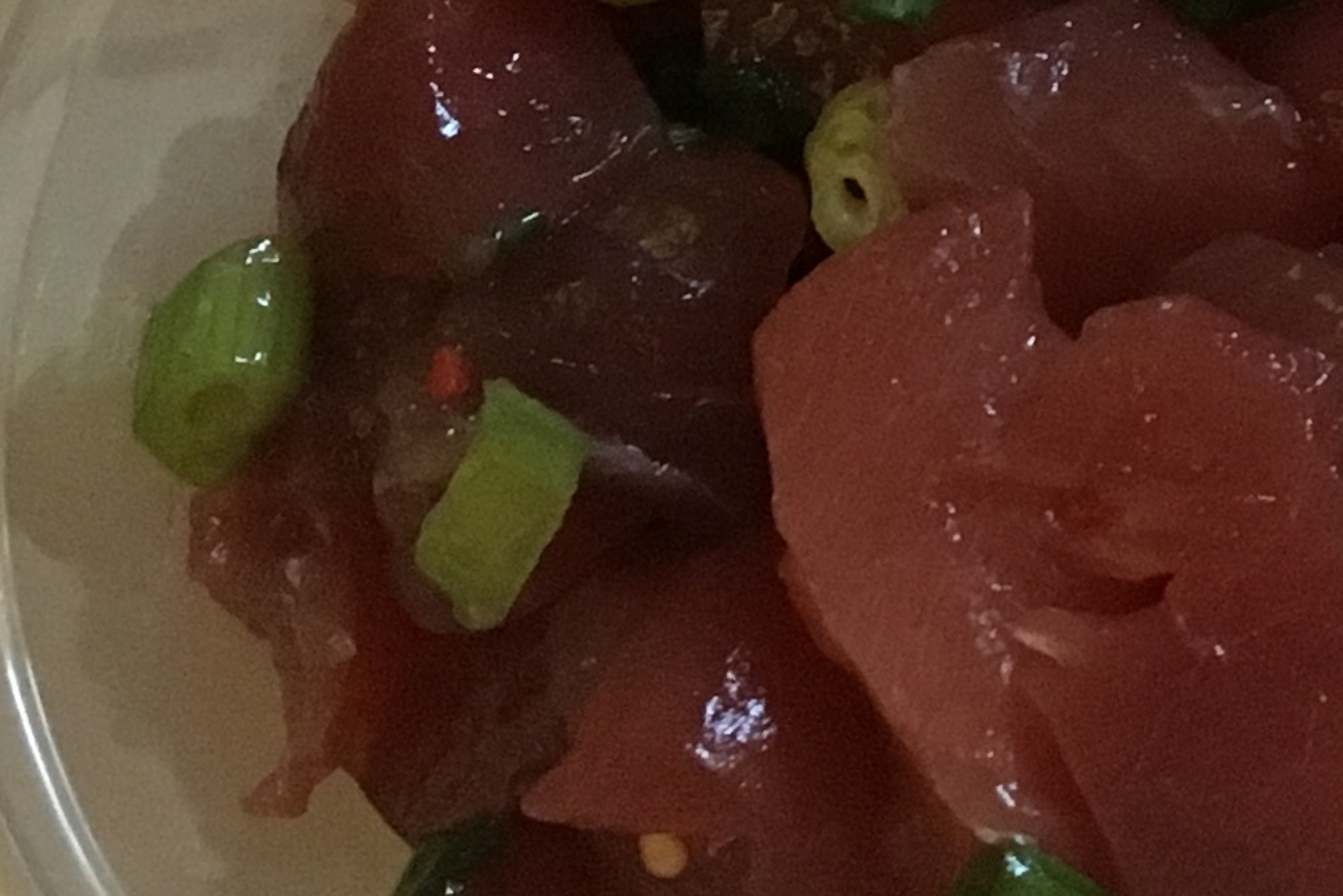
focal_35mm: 121
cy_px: -431
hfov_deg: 15.1
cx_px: 2245
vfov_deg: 10.9
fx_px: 4514
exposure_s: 1/15
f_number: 2.2
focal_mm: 4.15
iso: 250
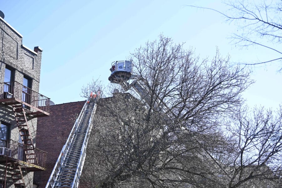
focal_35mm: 70
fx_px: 548
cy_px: 94
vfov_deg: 19.5
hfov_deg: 28.8
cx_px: 141
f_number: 4
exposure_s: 1/4000
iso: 800
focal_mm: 70
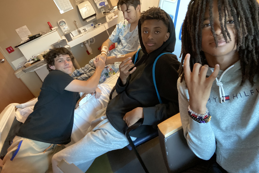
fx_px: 173
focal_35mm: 24
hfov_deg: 73.7
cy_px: 79
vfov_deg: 53.1
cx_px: 129
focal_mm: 2.71
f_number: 2.2
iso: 640
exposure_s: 1/20
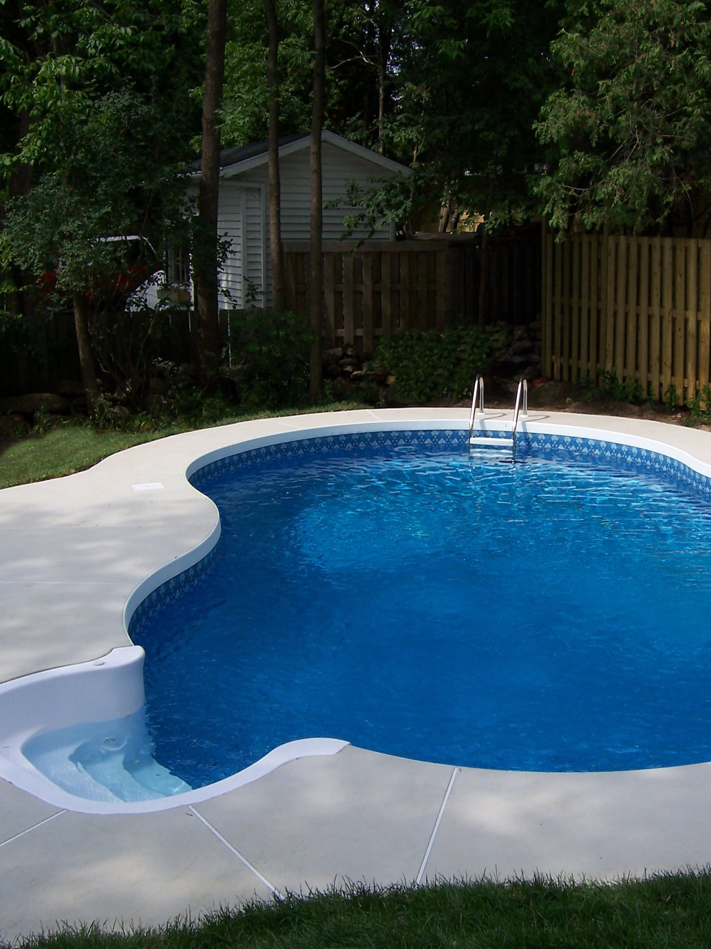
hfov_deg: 39.7
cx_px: 356
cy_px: 474
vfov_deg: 51.4
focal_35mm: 36
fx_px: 986
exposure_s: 1/500
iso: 80
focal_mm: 6
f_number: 4.8
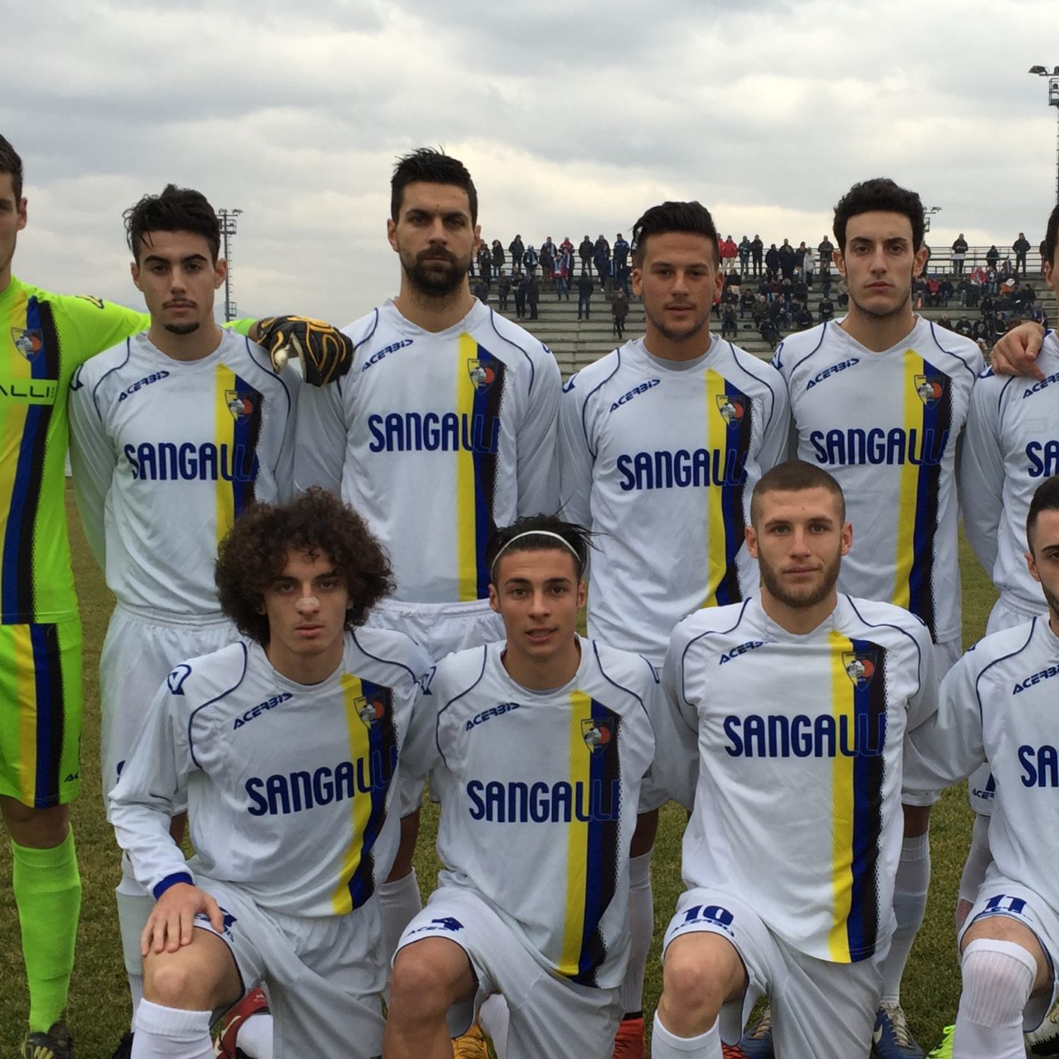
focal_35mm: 51
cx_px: 680
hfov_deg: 33.2
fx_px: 1765
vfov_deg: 33.3
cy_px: 601
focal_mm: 4.15
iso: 32
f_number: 2.2
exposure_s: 1/155
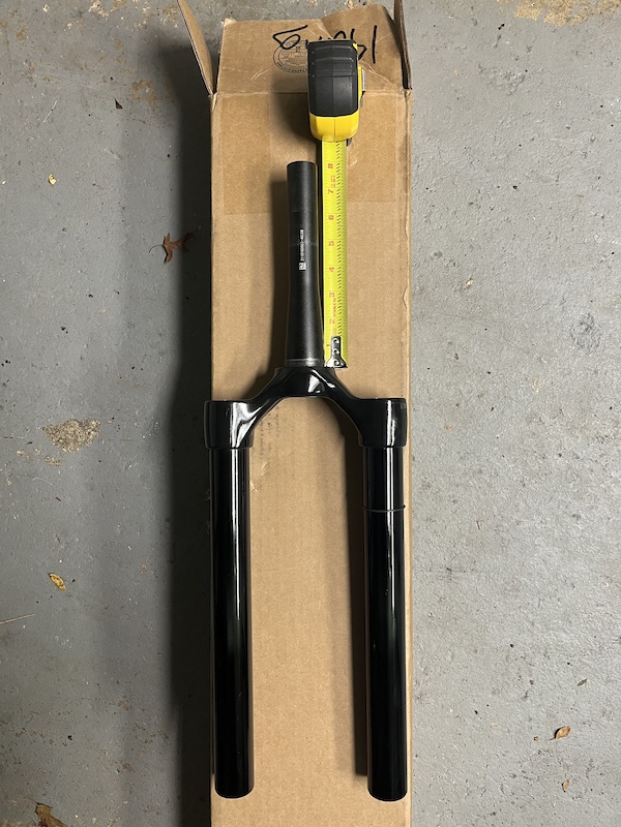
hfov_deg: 53.1
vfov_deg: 67.3
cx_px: 310
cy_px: 414
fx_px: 622
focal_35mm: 26
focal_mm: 5.1
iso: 200
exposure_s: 1/60
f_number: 1.6
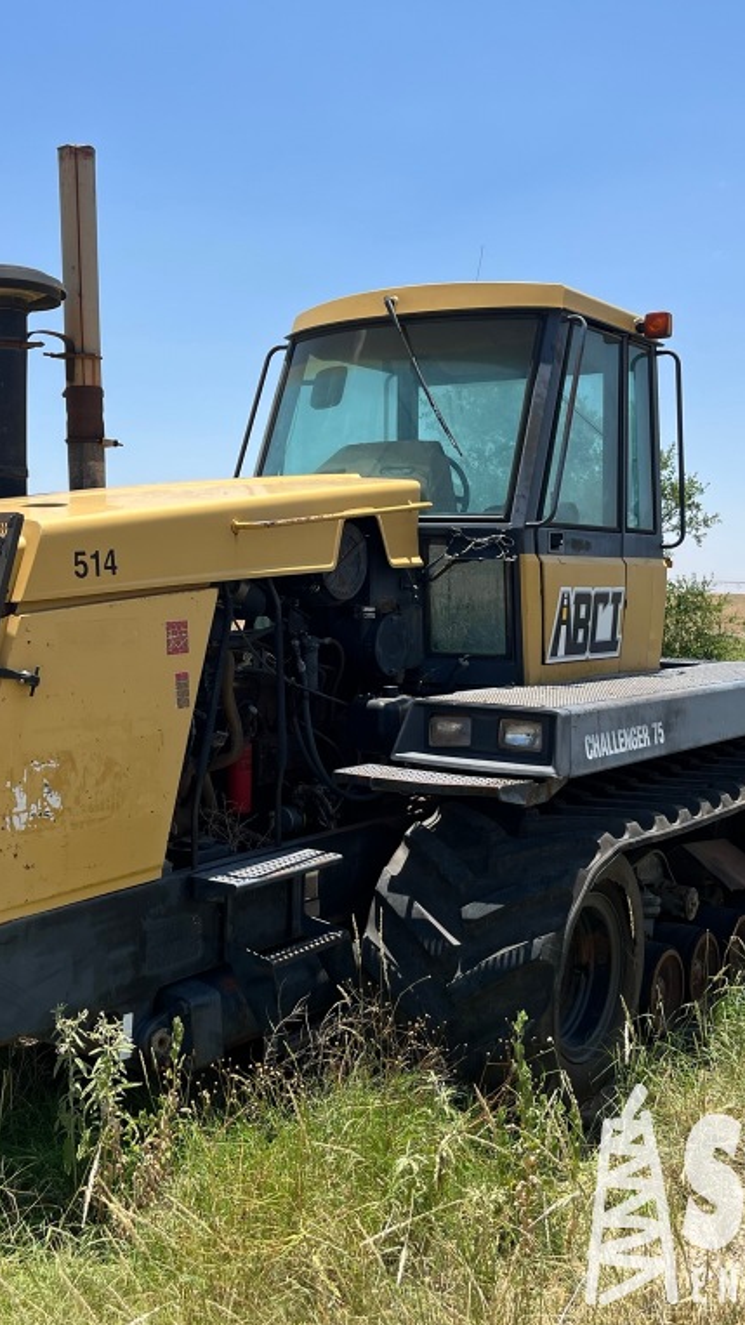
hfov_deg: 31.2
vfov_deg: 52.8
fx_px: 1335
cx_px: 330
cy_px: 665
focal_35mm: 38
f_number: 1.6
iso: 50
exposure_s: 1/2967
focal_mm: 5.1
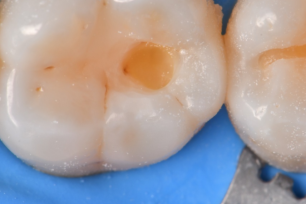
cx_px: 208
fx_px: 2107
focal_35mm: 248
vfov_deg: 5.5
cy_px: 59
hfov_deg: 8.3
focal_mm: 105
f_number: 32
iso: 200
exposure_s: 1/160
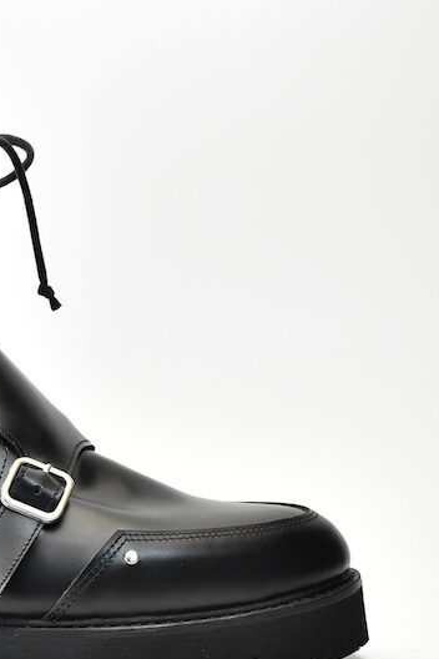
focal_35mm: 72
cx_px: -19
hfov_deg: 18.4
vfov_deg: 28.1
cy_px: 358
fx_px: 1317
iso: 1600
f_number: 5.6
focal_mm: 22
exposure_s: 1/640
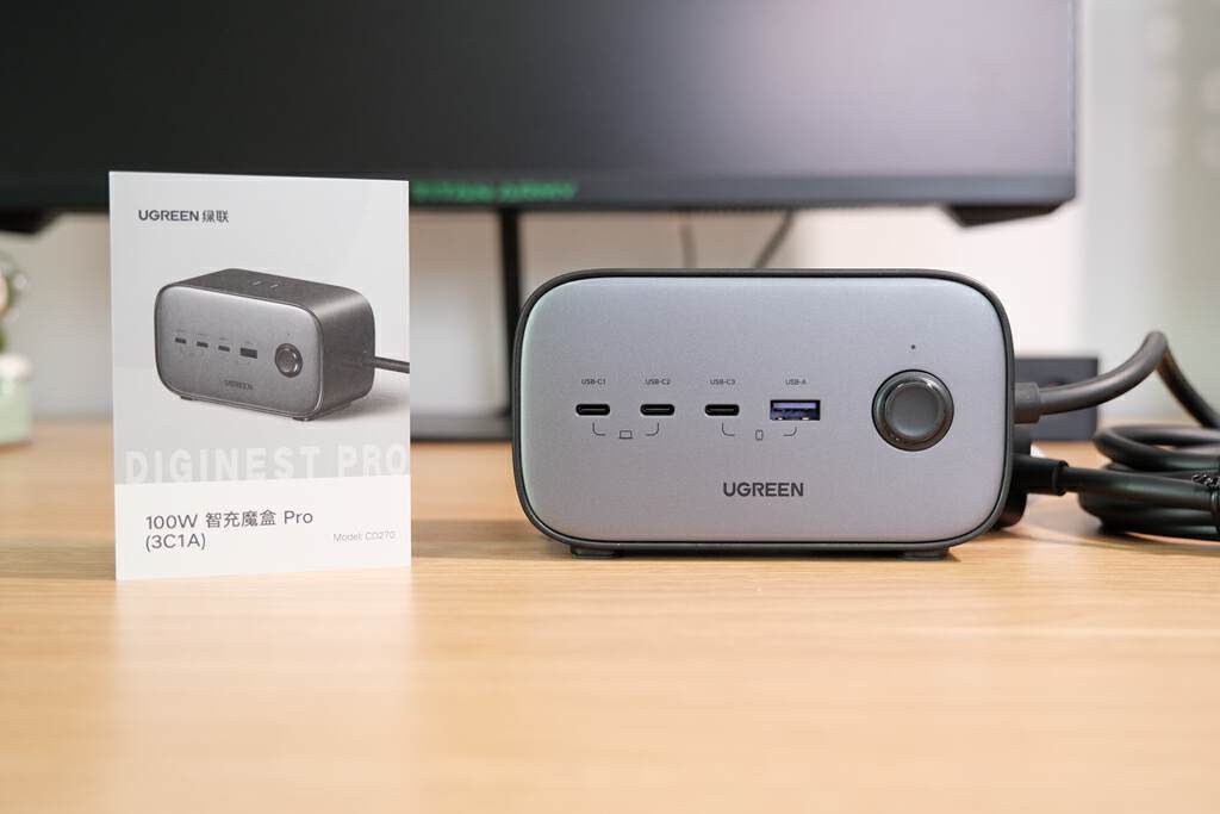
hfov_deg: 47.4
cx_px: 610
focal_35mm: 41
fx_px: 1390
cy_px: 407
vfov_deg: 32.6
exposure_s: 1/50
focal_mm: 27.5
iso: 800
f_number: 4
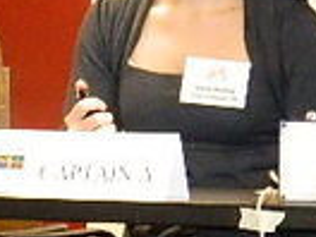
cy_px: 113
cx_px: 62
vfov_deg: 6.0
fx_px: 2264
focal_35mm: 248
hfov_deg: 8.0
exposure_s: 1/10
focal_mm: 7.3
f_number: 3.5
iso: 400
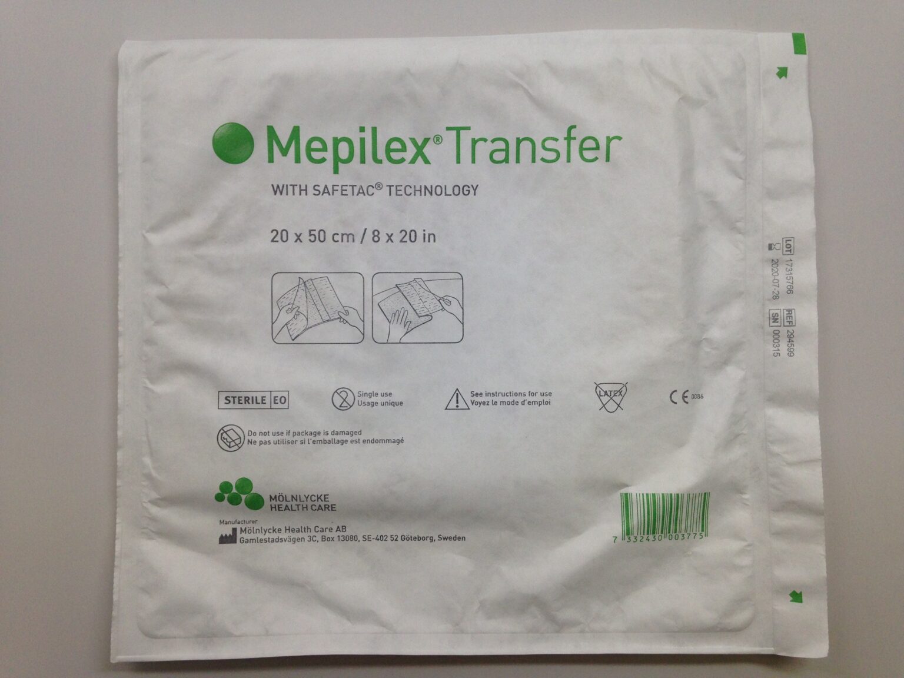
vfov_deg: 42.9
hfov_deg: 55.4
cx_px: 452
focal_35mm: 33
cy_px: 339
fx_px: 862
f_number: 2.4
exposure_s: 1/120
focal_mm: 4.12
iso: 80
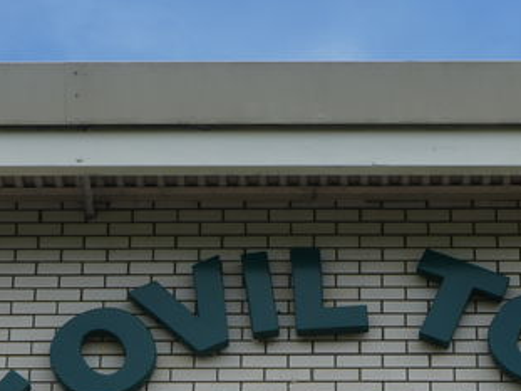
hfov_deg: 12.7
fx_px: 2347
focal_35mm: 156
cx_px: 332
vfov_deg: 9.2
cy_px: 613
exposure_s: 1/800
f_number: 5
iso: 100
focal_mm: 42
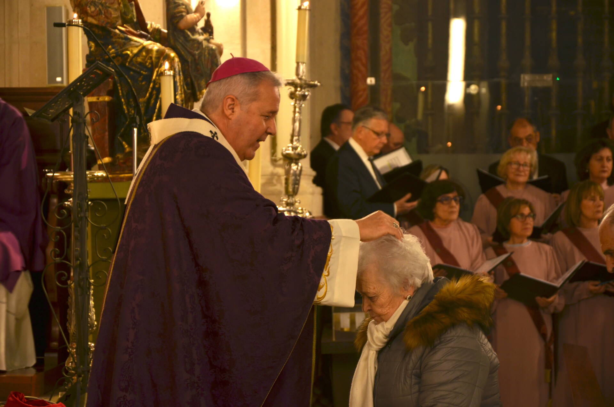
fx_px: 2170
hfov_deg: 16.1
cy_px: 204
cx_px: 307
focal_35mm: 128
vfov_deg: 10.7
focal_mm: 85
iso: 320
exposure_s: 1/25
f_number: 5.6
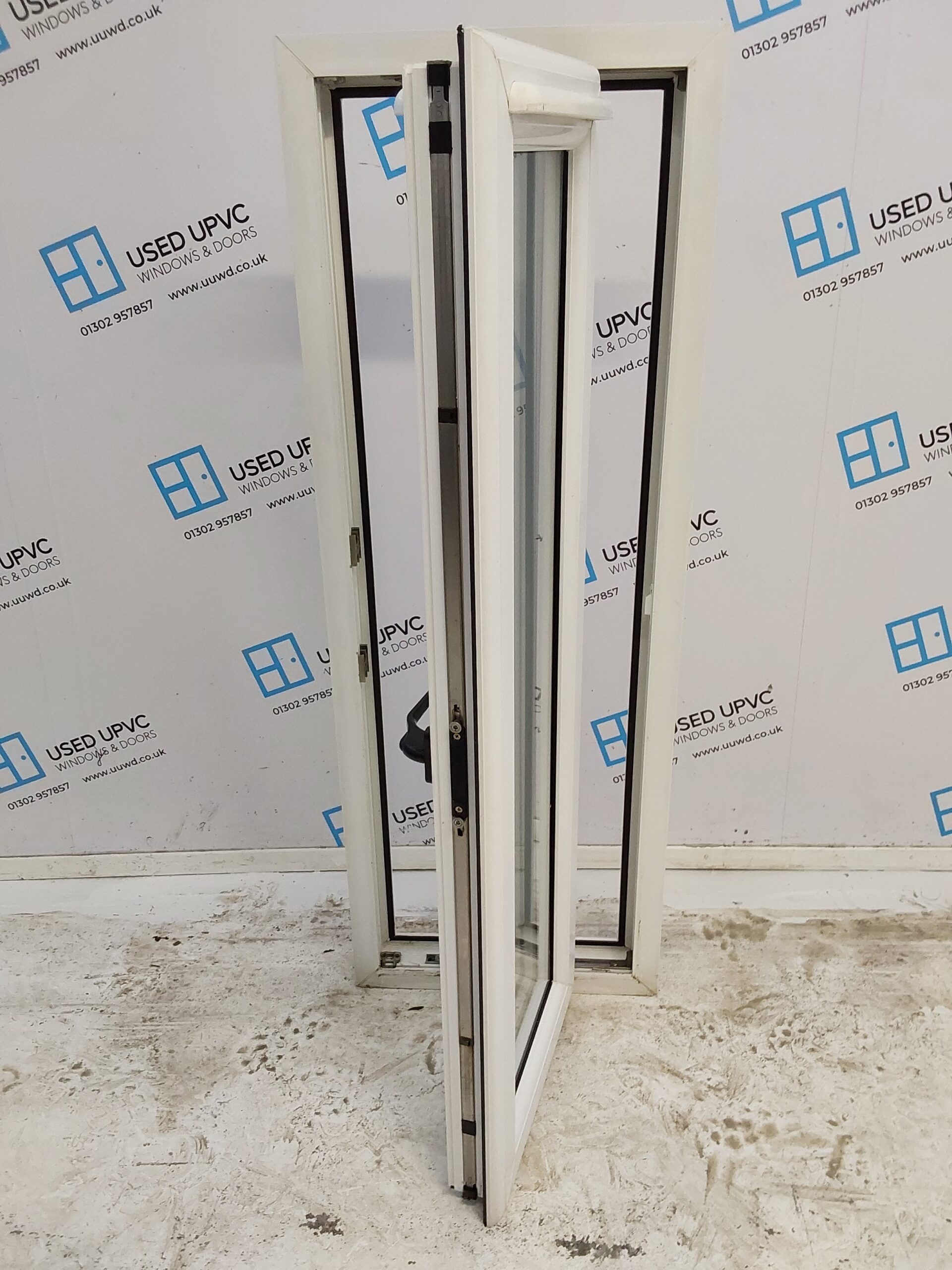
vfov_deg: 63.4
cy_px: 635
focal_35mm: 28
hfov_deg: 49.7
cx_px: 476
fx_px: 1027
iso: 100
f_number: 1.9
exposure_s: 1/100
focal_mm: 2.91
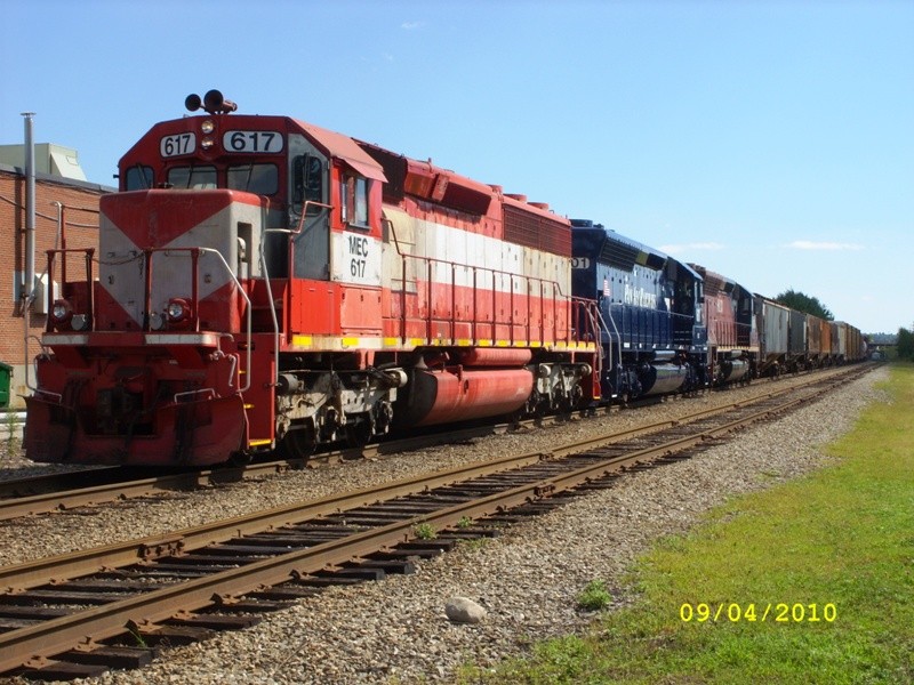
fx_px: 1663
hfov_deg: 30.7
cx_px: 457
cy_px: 342
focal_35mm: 63
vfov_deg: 23.3
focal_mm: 12.95
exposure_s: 1/192
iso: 50
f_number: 8.2
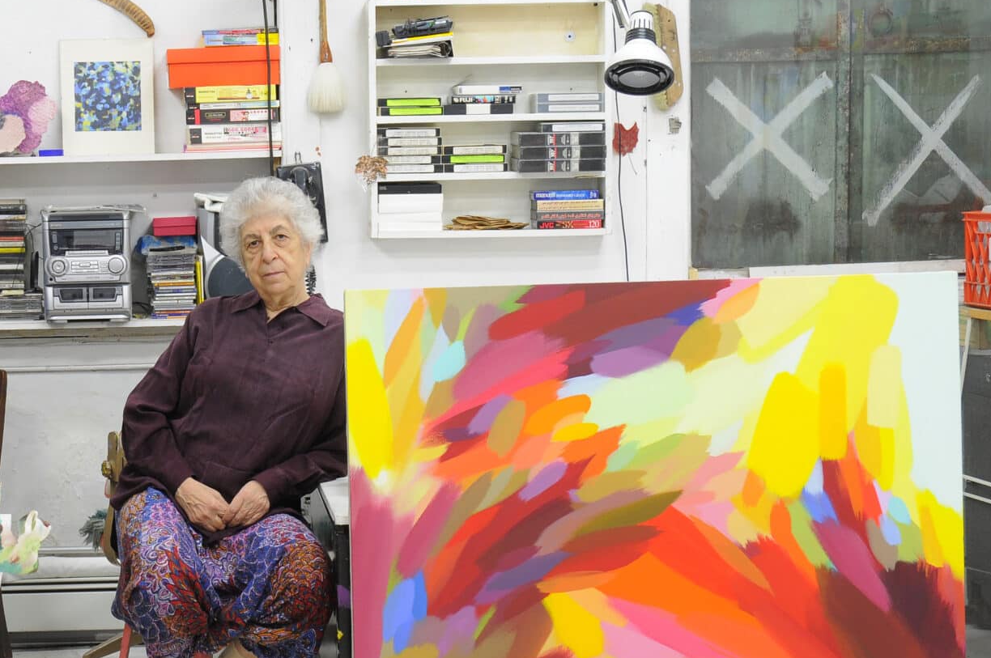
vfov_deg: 15.5
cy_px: 384
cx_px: 181
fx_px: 2415
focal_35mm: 88
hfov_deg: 22.8
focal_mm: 35
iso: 400
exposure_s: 1/20
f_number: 5.6
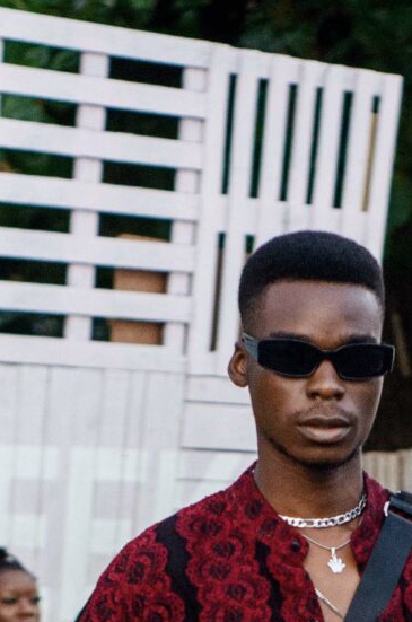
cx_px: 326
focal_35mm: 279
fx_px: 4810
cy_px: 1032
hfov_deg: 4.9
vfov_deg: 7.2
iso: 1000
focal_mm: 50
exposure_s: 1/200
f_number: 4
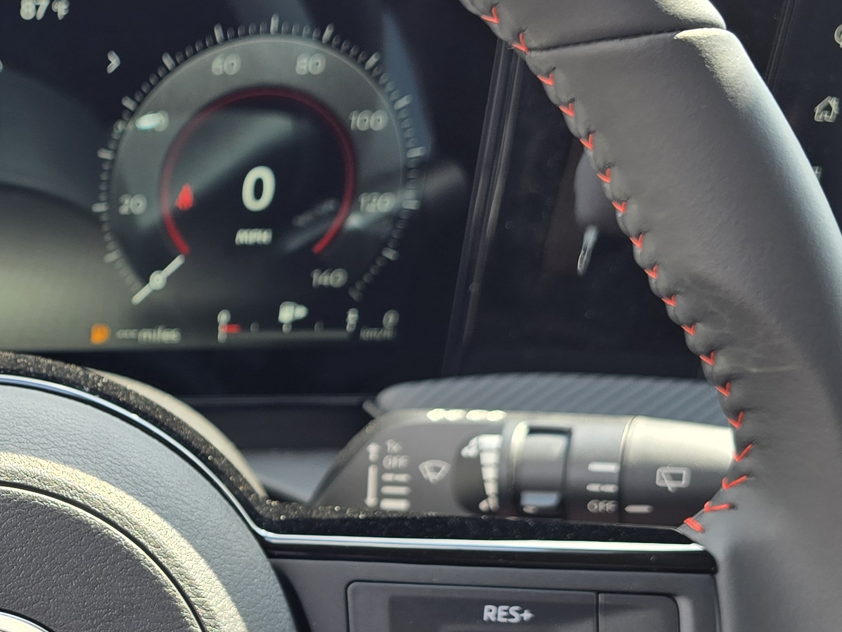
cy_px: 590
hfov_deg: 28.3
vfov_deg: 22.6
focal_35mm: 63
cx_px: -51
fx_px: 1532
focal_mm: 6.3
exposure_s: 1/180
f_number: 1.7
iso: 25
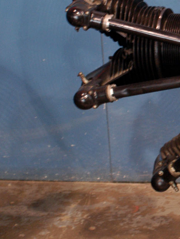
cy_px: 35
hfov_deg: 12.1
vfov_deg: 16.8
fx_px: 804
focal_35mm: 116
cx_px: 281
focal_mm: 28
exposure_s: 1/10
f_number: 3.5
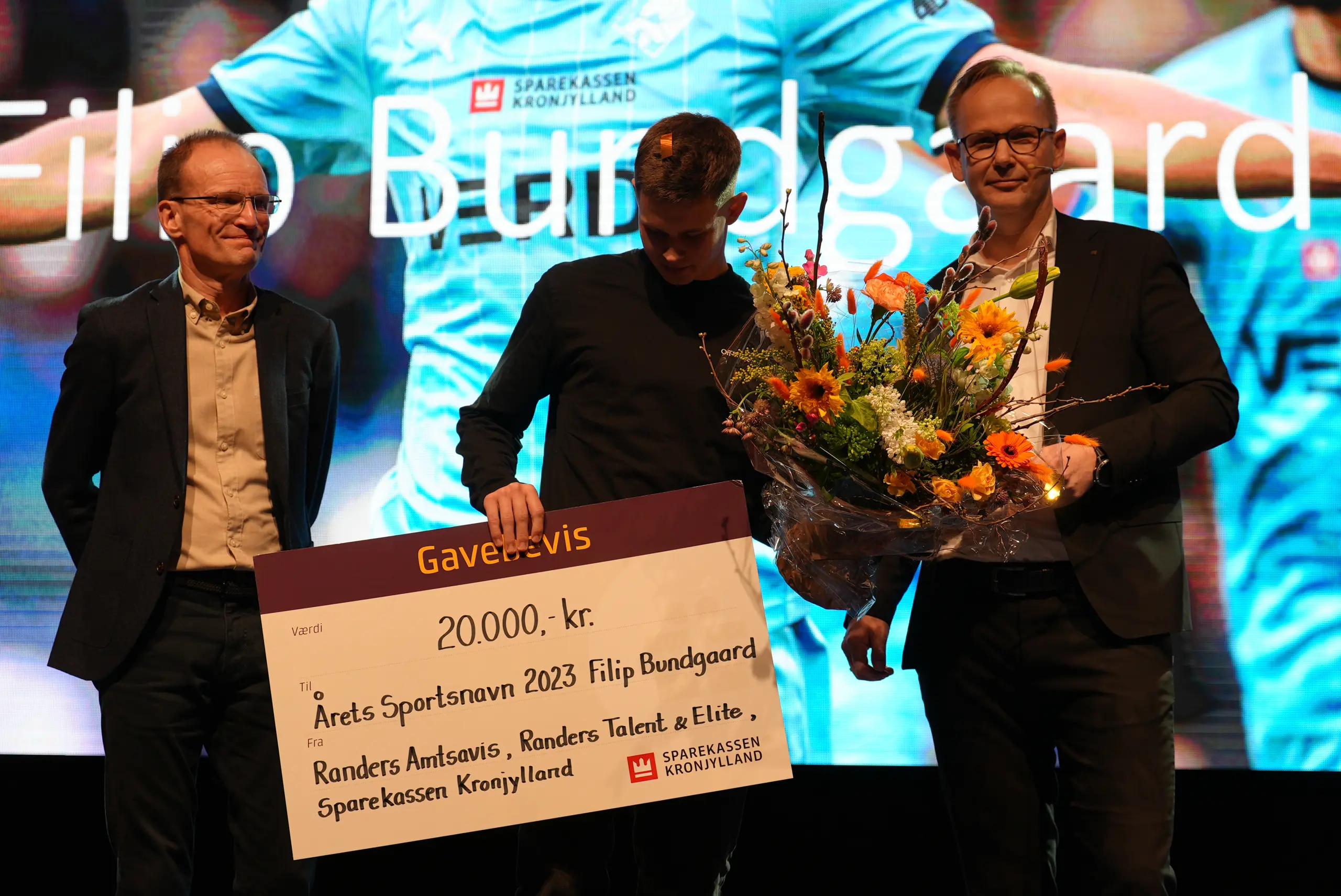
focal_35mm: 70
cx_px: 670
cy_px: 448
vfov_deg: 19.5
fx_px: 2609
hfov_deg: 28.8
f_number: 4
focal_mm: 70
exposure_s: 1/160
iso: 400
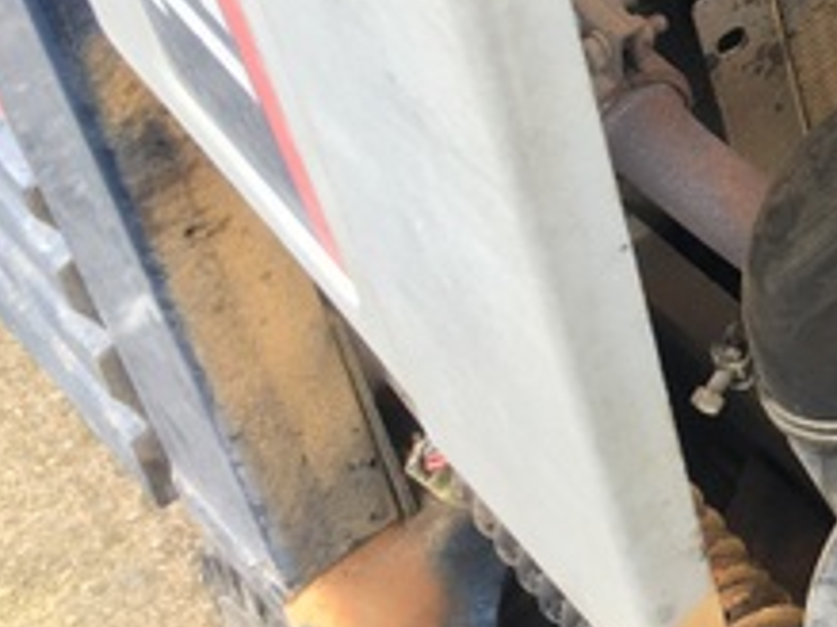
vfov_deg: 13.7
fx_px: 2562
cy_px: -42
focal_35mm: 106
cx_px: 1364
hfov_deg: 16.4
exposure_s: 1/60
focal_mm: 4.15
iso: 25
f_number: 2.2
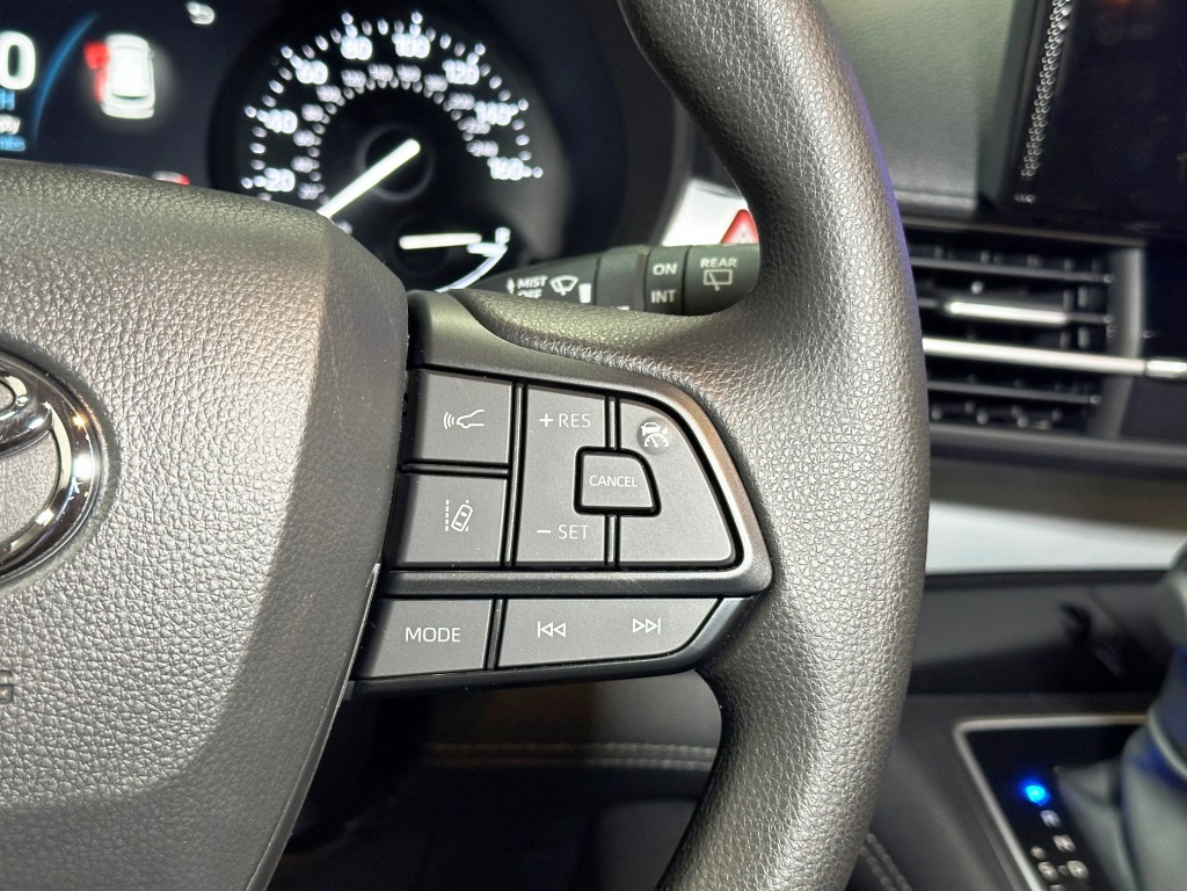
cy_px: 446
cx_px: 594
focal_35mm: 48
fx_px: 1646
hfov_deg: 39.7
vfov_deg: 30.3
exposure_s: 1/40
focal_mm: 6.86
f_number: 1.78
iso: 400
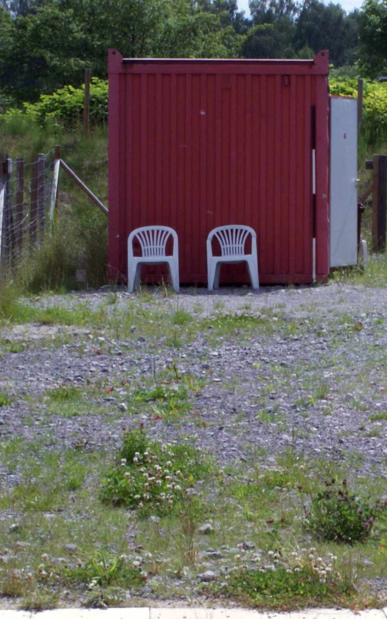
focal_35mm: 144
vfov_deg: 14.5
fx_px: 2437
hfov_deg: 9.0
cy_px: 359
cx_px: 359
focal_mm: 35
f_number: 22
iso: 200
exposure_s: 1/125
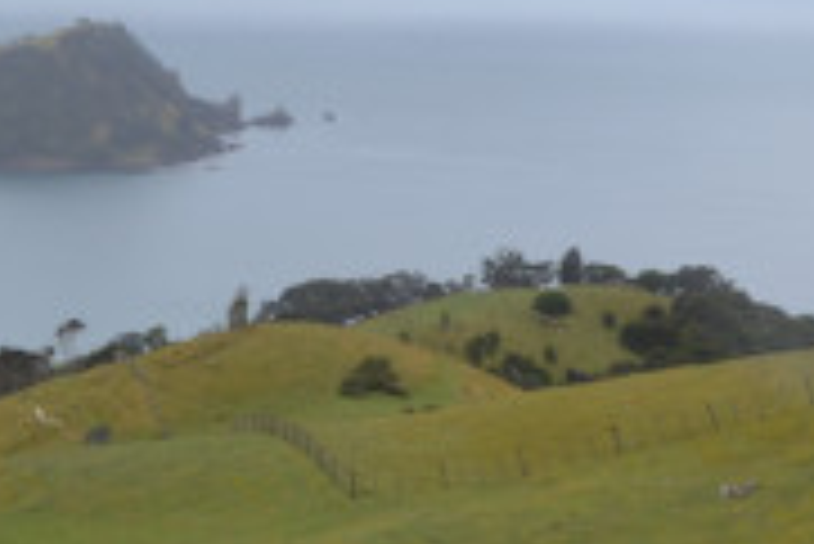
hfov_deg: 17.8
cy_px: 486
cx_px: 391
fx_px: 2602
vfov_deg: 11.9
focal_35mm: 115
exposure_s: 1/250
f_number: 8
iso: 100
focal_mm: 22
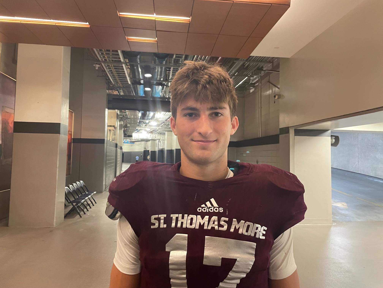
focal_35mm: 26
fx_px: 288
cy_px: 144
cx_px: 192
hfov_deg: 67.3
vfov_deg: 53.1
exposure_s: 1/40
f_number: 1.6
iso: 400
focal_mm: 4.2
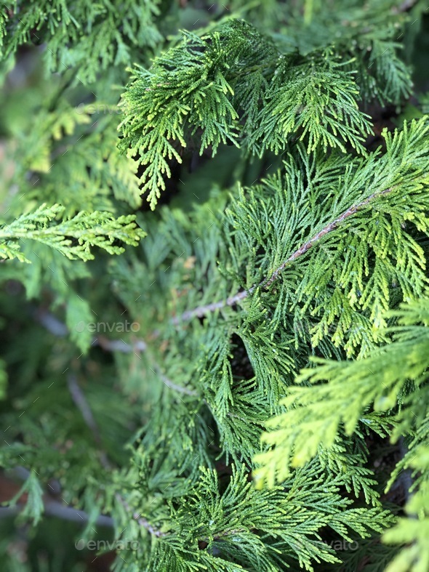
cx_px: 214
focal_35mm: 57
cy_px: 286
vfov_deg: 33.8
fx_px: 942
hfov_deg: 25.7
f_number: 2.8
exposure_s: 1/120
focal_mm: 6.6
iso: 160
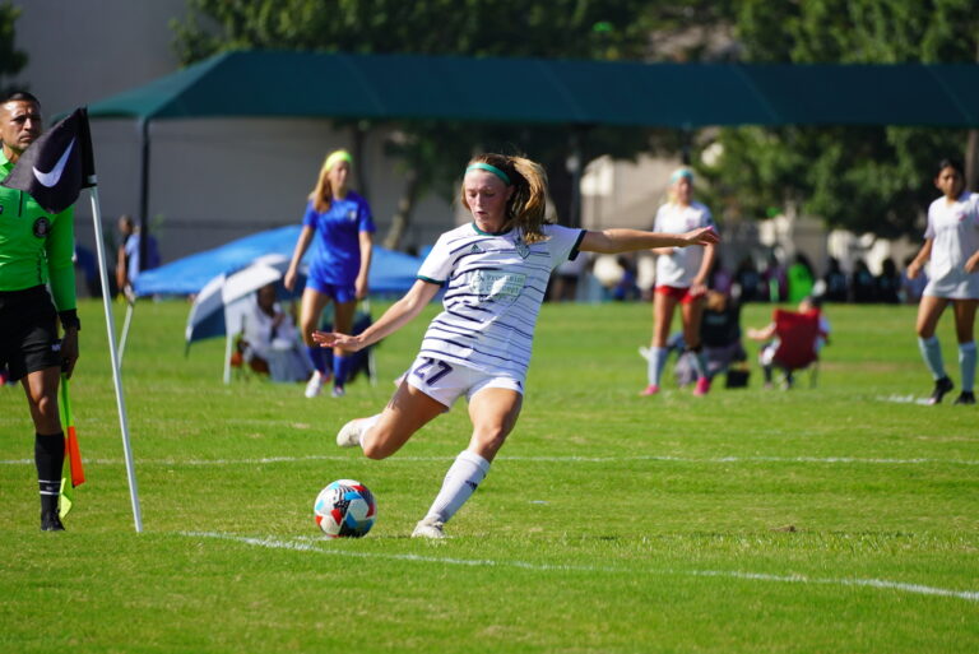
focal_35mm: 525
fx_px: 14285
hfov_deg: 3.9
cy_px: 327
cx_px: 490
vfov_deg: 2.6
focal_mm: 350
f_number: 6.3
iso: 160
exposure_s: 1/500
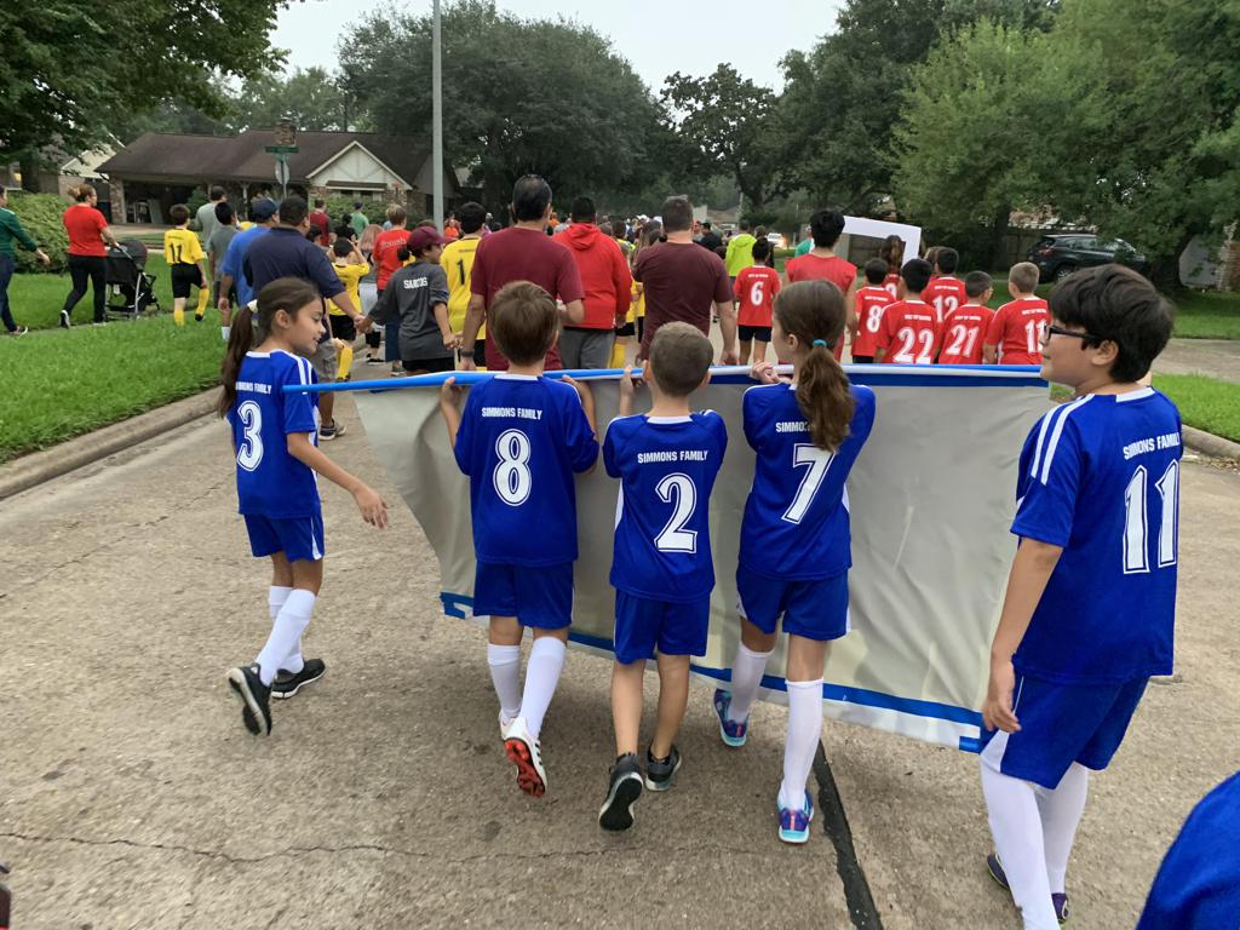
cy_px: 465
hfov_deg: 67.3
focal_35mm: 26
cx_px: 620
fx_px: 931
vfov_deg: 53.1
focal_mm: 4.25
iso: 320
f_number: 1.8
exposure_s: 1/60
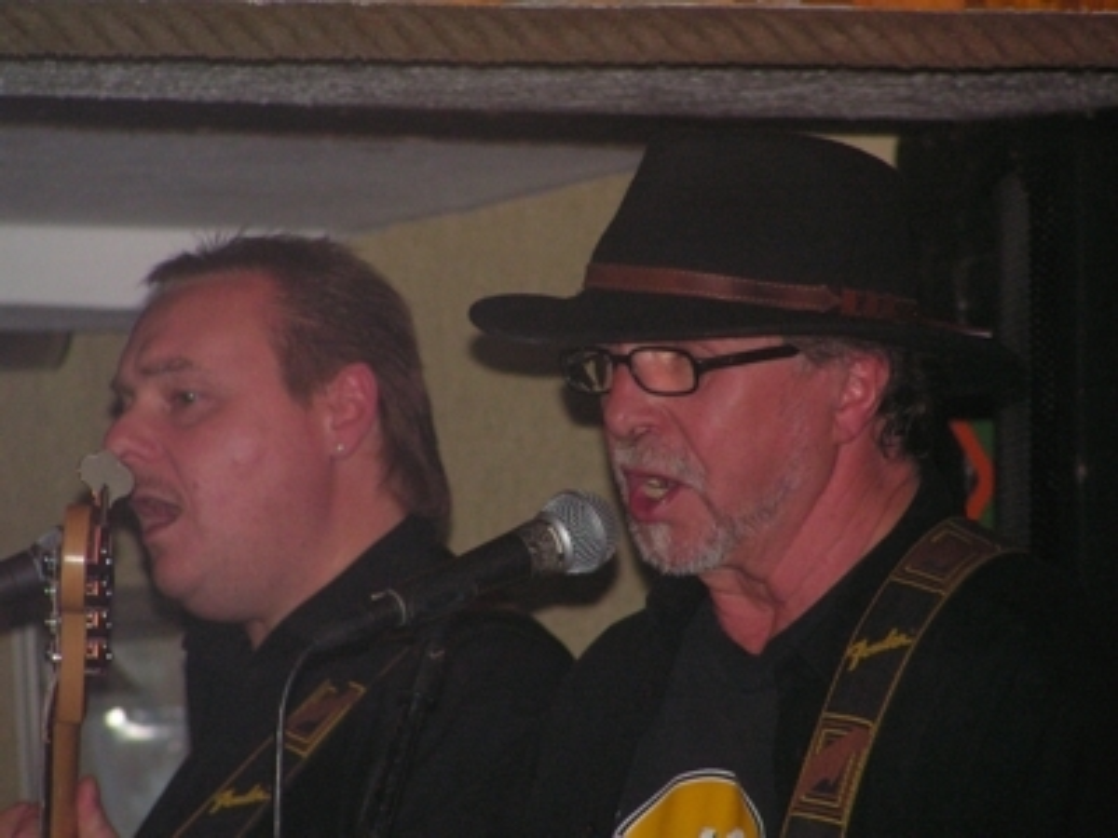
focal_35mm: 380
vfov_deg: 3.9
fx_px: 12273
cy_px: 419
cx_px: 559
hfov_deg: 5.2
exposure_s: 1/400
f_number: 3.7
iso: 200
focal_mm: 63
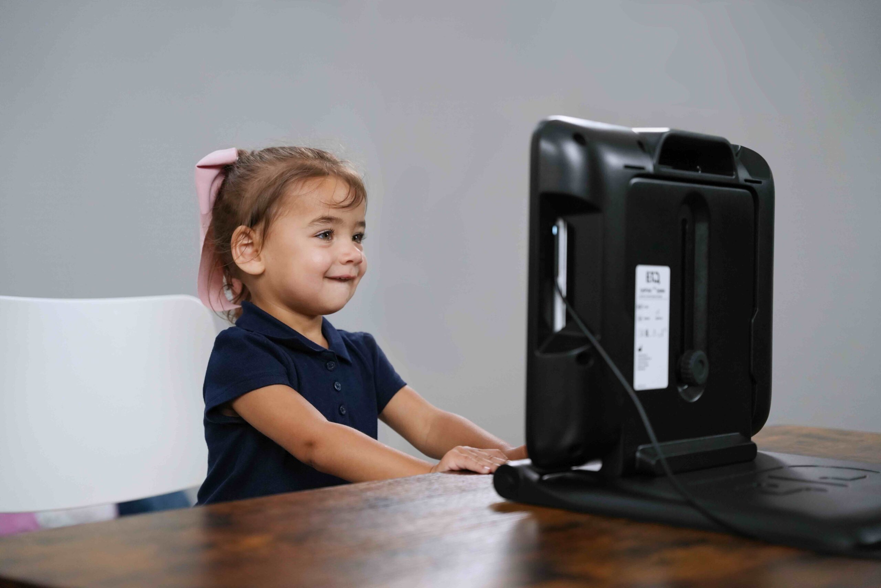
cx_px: 440
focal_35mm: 59
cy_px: 294
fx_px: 1439
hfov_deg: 34.0
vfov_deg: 23.1
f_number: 2.8
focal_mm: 58.8
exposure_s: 1/1000
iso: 3200
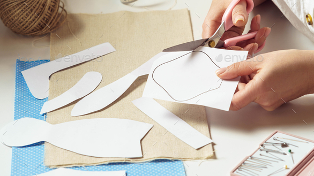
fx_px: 1120
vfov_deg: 9.0
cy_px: 83
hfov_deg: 16.0
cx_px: 158
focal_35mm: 135
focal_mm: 85
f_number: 4.5
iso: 100
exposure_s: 1/125
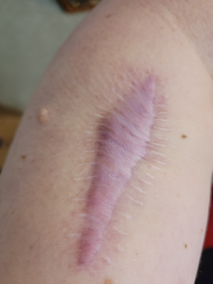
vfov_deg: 67.3
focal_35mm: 26
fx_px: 213
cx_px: 106
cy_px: 142
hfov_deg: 53.1
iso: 640
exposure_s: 1/40
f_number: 1.8
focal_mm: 5.4
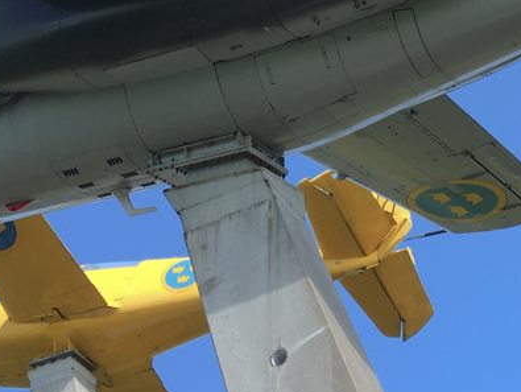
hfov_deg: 22.1
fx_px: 1326
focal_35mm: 88
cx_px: 356
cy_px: -125
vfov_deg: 15.9
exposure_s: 1/600
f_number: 2.2
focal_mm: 4.15
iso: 25
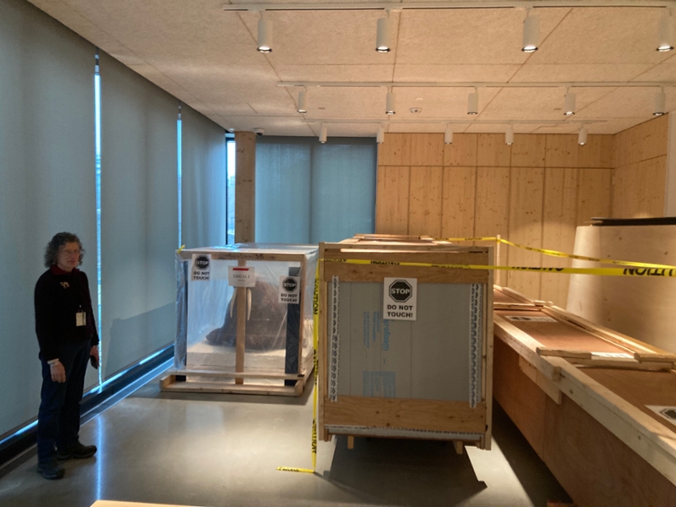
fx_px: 547
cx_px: 338
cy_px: 254
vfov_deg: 49.7
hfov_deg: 63.4
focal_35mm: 28
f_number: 1.8
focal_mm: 3.99
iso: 320
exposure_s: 1/60
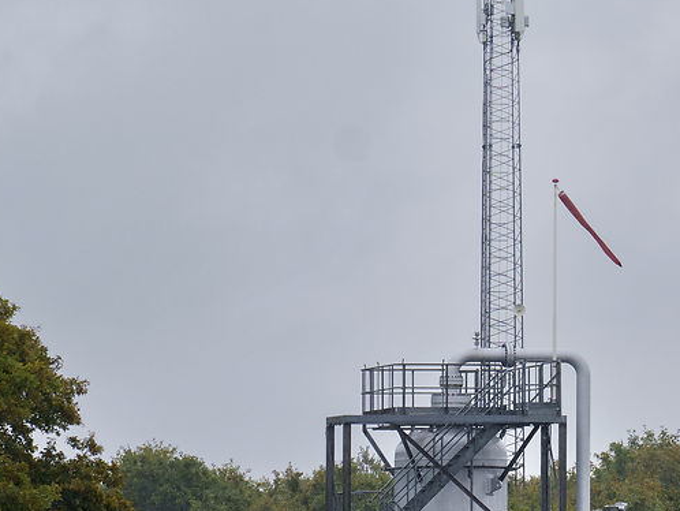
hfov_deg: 2.7
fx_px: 14563
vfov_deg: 2.0
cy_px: 165
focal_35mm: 741
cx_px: 1051
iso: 500
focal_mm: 200
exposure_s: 1/250
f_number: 7.1
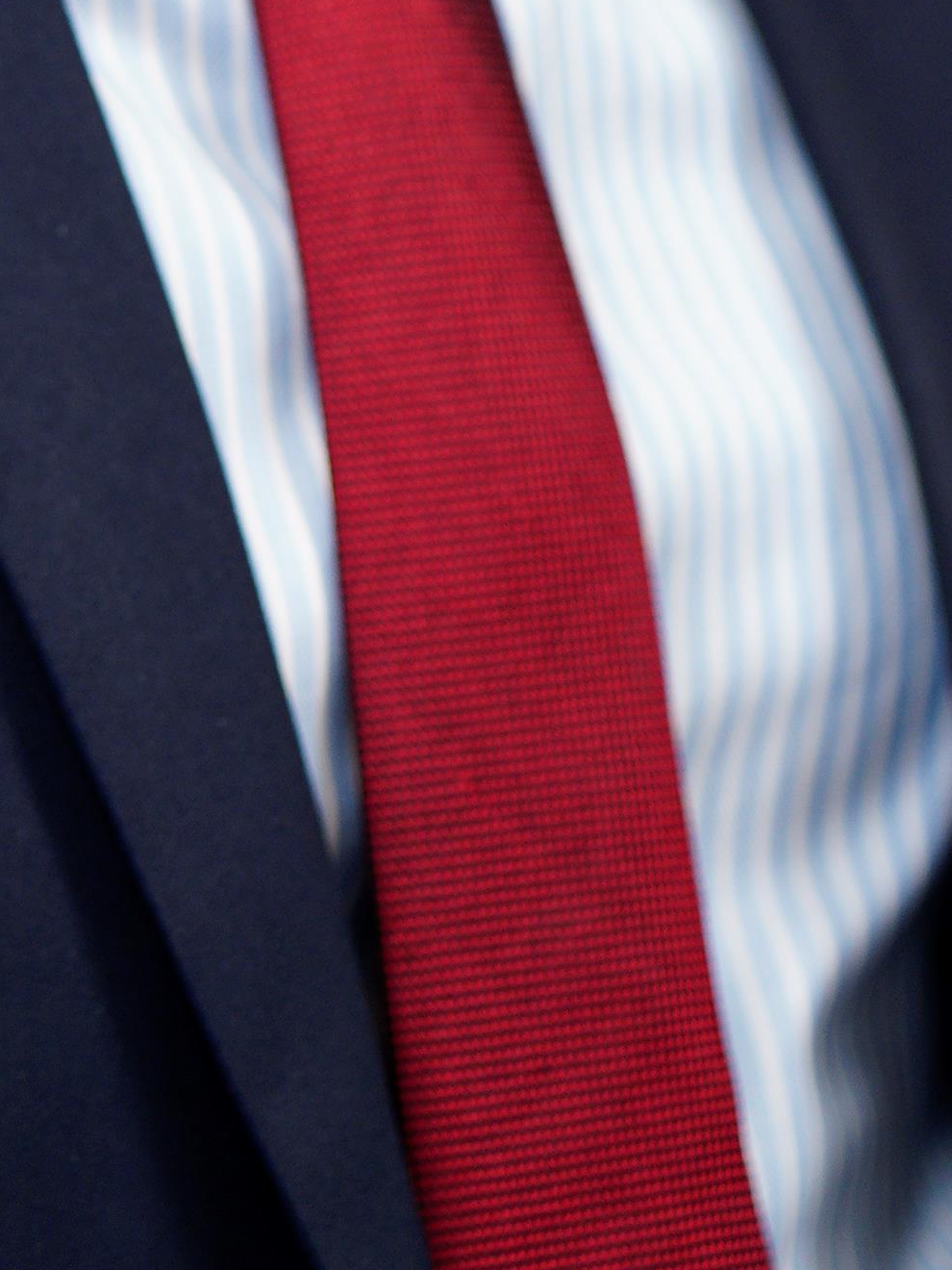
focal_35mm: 320
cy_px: -662
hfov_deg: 4.6
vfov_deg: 6.1
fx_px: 11734
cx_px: -64
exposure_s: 1/125
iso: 400
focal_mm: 85
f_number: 2.2
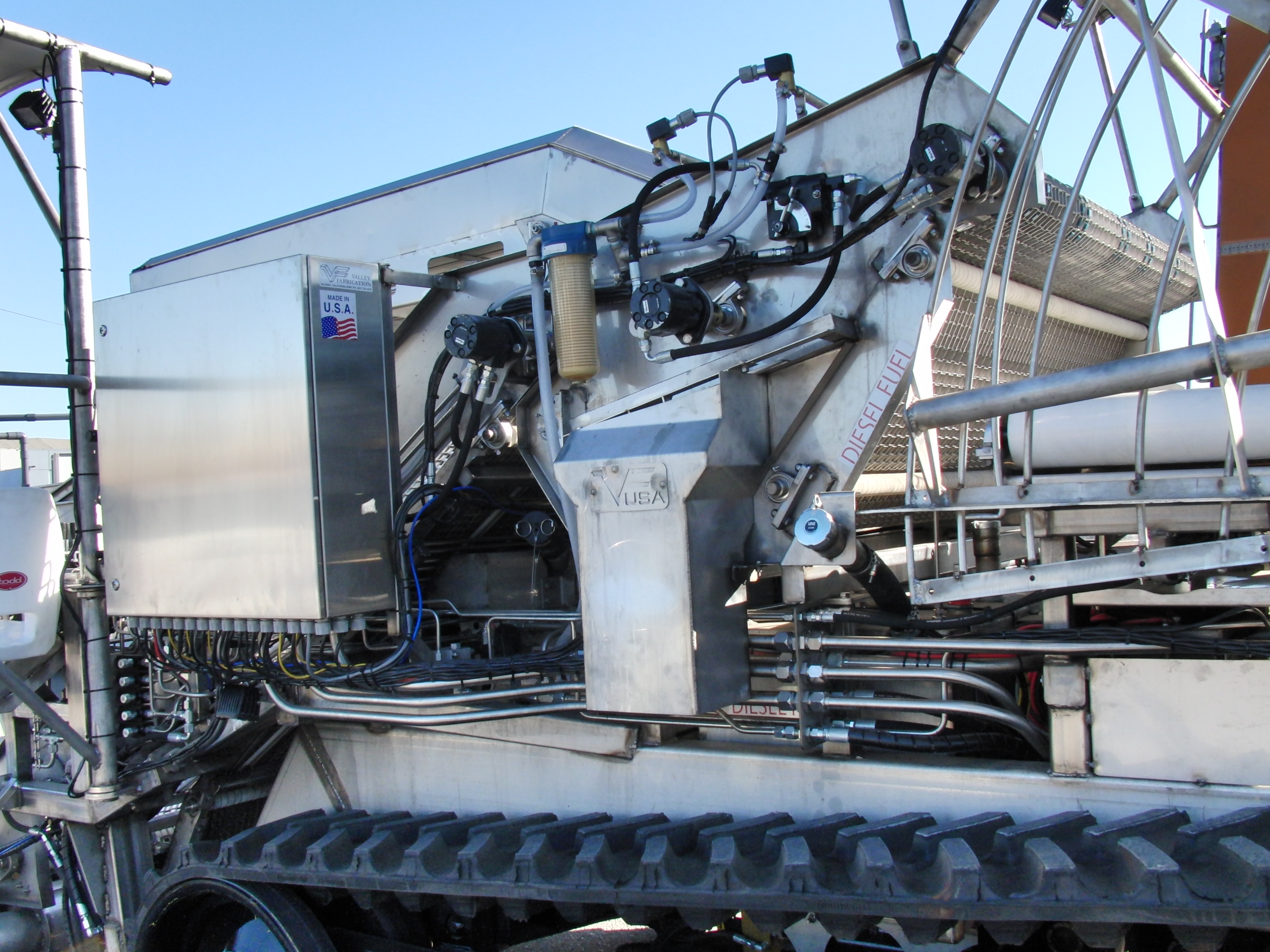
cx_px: 635
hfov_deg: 51.4
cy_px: 476
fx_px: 1321
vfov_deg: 39.7
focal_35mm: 36
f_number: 5.3
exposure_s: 1/320
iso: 100
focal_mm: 7.3
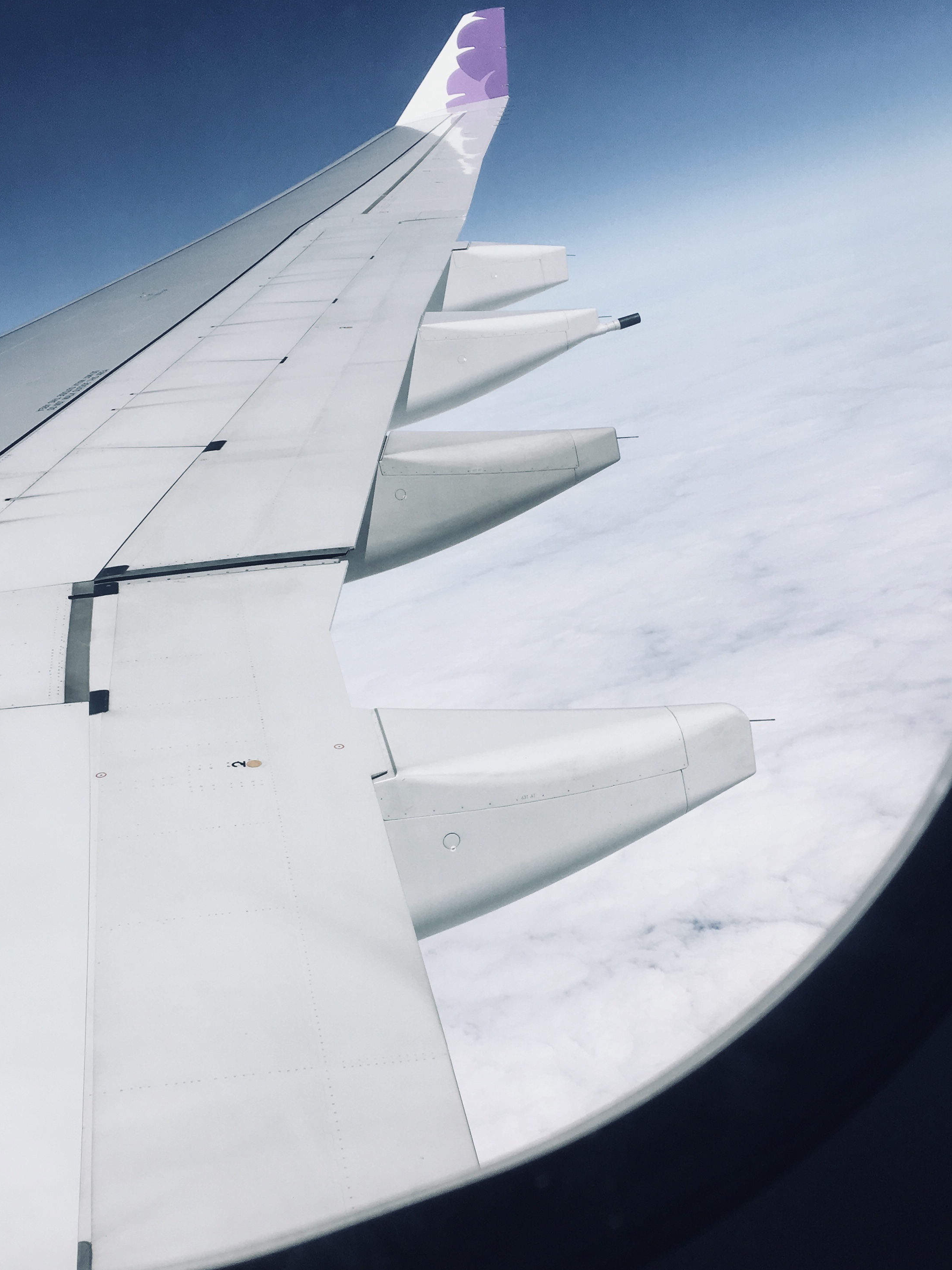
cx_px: 453
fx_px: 1467
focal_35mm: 40
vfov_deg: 46.8
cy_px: 685
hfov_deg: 35.9
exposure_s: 1/3497
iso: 25
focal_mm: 4.15
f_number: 2.2
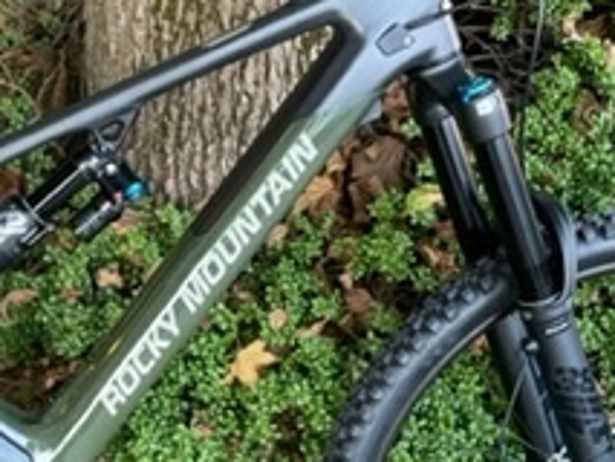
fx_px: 1387
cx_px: 49
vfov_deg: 18.8
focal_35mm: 78
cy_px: 352
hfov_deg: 24.2
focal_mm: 4.2
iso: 64
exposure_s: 1/60
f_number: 1.6
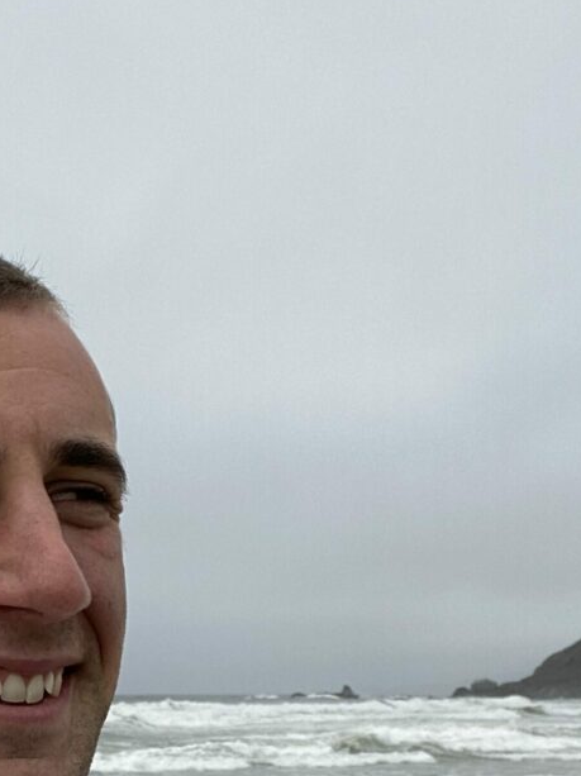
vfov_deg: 29.3
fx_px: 1434
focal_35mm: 64
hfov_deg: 22.1
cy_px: 672
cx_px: 0
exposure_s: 1/1284
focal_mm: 2.71
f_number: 2.2
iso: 25
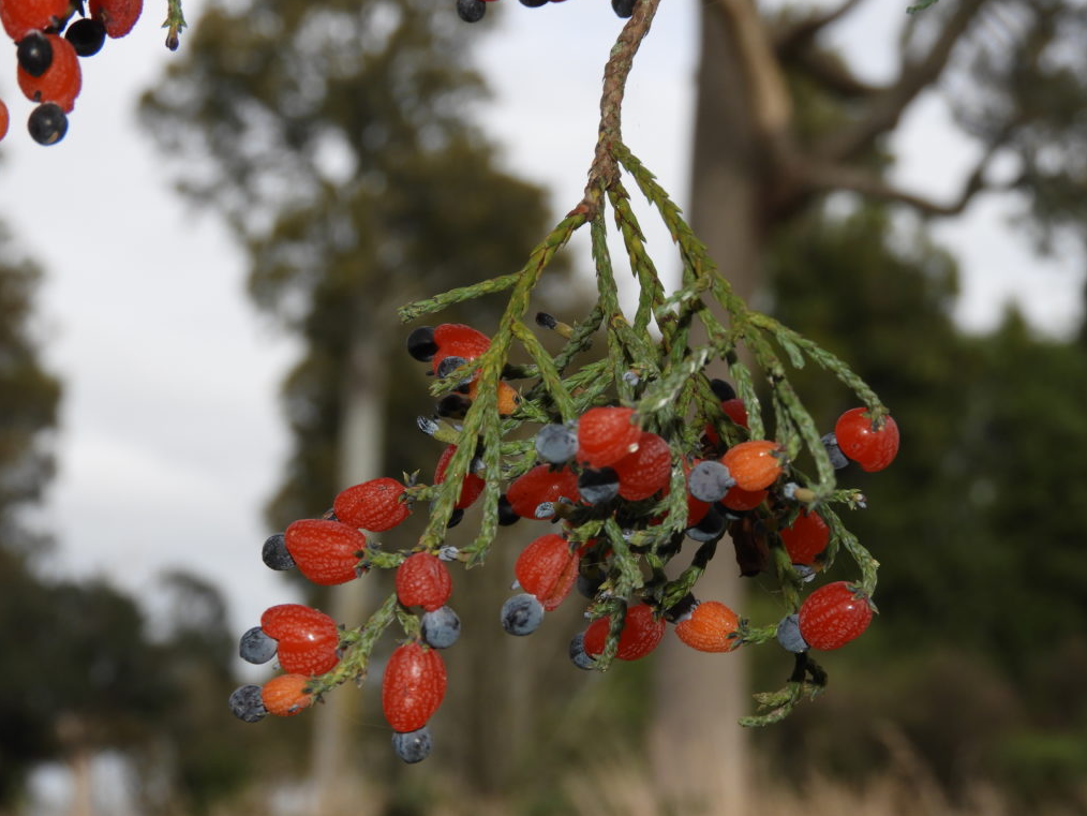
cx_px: 546
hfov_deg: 18.5
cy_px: 407
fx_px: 3329
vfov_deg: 14.0
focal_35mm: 106
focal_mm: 18.8
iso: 100
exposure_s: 1/320
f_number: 5.3
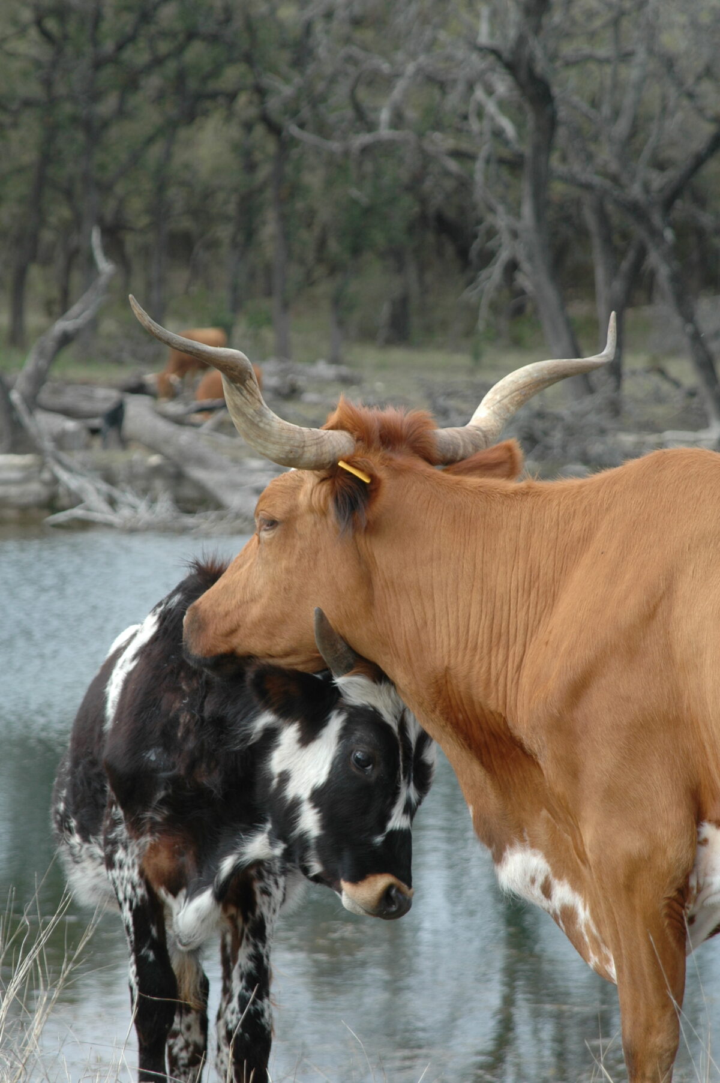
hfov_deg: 9.0
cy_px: 542
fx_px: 4598
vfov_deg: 13.4
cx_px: 360
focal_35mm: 153
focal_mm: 102
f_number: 5.6
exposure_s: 1/320
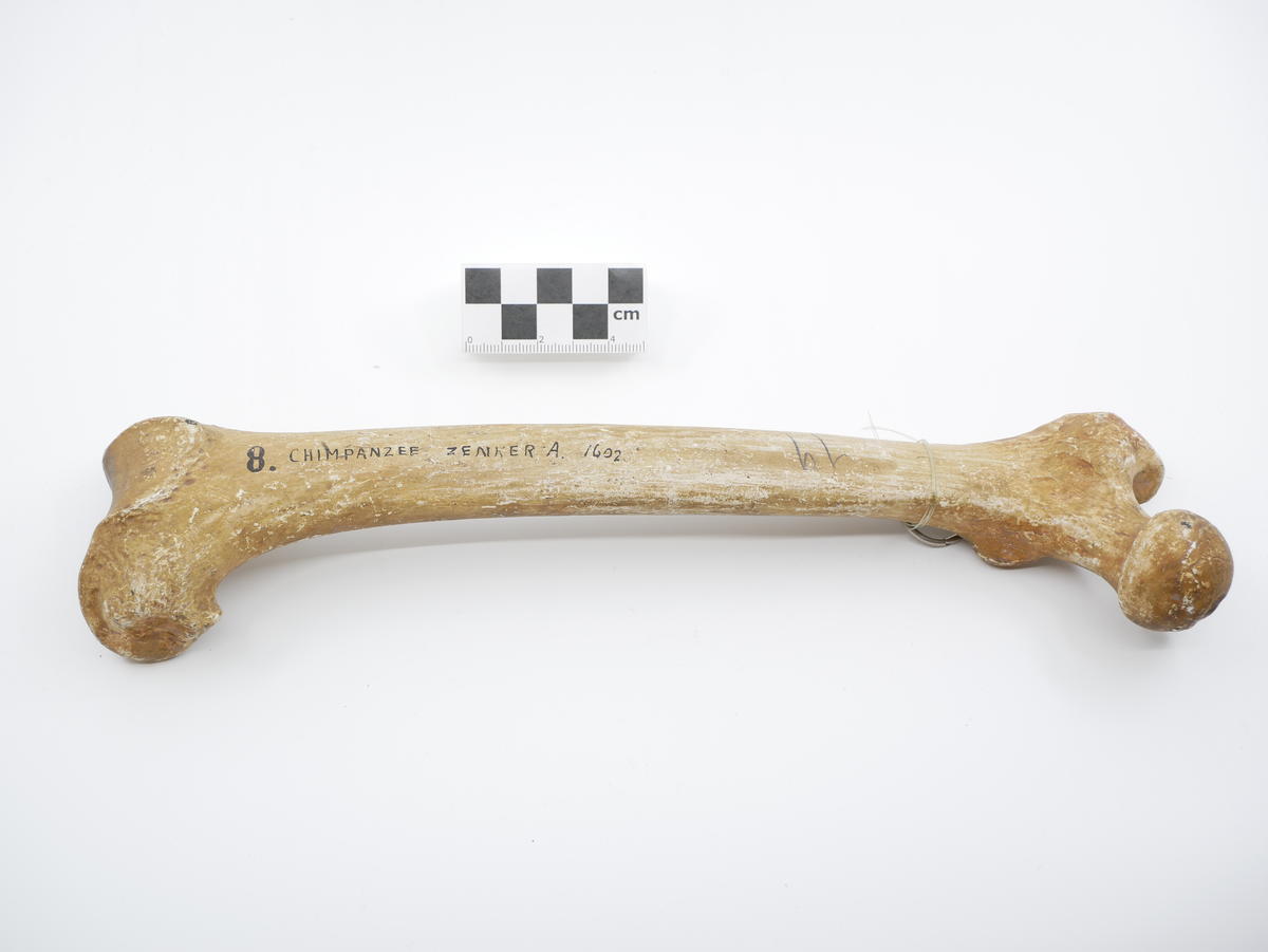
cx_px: 634
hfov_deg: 41.2
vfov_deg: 31.5
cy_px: 476
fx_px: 1686
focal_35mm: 46
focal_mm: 23
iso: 200
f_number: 7.1
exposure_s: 1/60
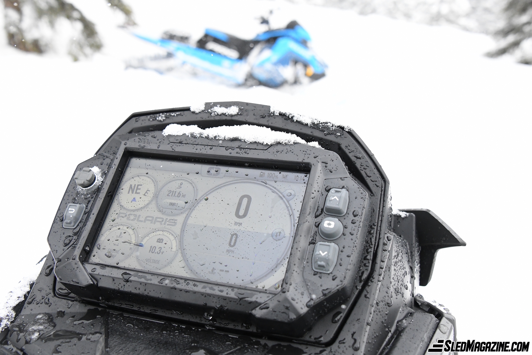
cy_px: 178
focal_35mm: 42
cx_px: 266
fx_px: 621
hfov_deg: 46.4
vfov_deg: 31.9
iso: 5600
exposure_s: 1/2500
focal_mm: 42
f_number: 7.1
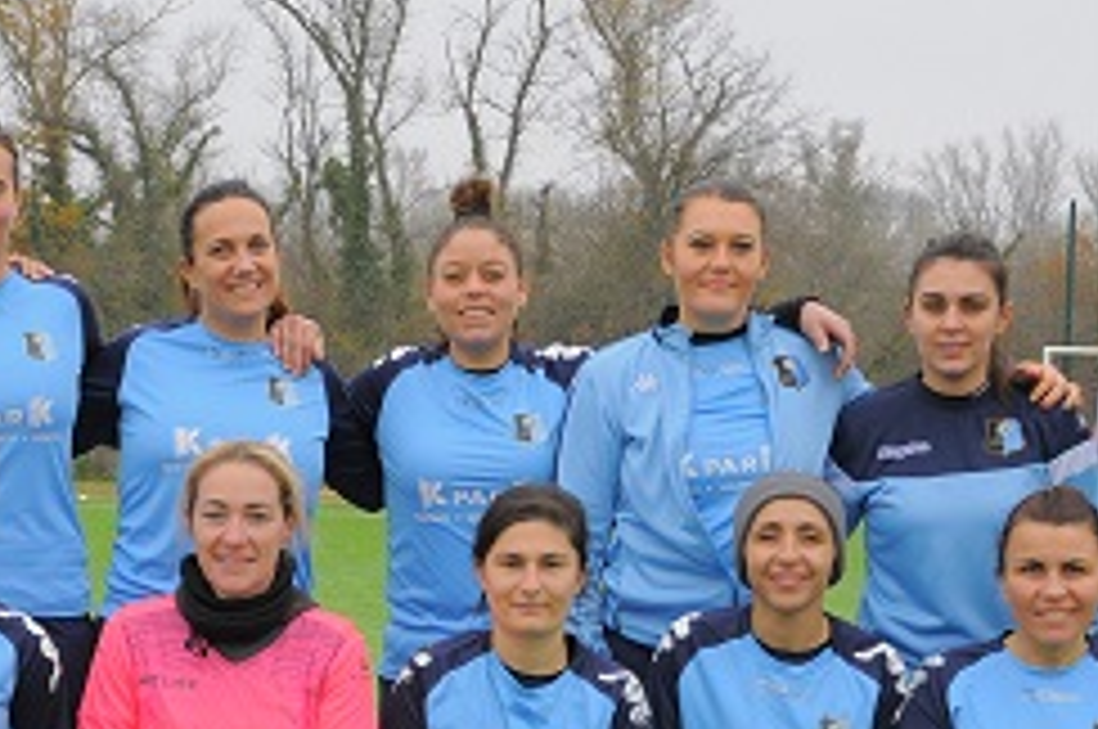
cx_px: 248
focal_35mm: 96
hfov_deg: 21.1
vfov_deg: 14.1
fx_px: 2924
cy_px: 644
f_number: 5.6
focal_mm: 26
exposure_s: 1/125
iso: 320
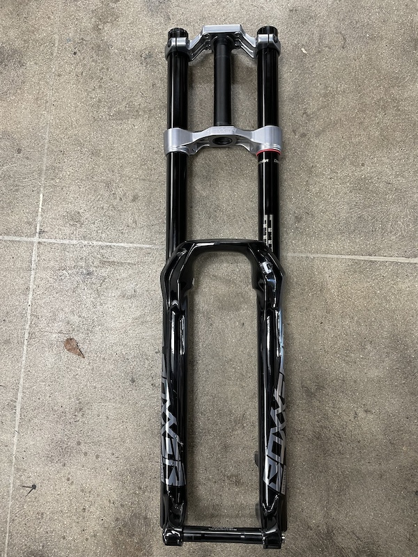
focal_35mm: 26
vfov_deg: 67.3
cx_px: 209
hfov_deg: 53.1
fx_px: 419
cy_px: 278
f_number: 1.6
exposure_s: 1/60
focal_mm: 4.2
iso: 125
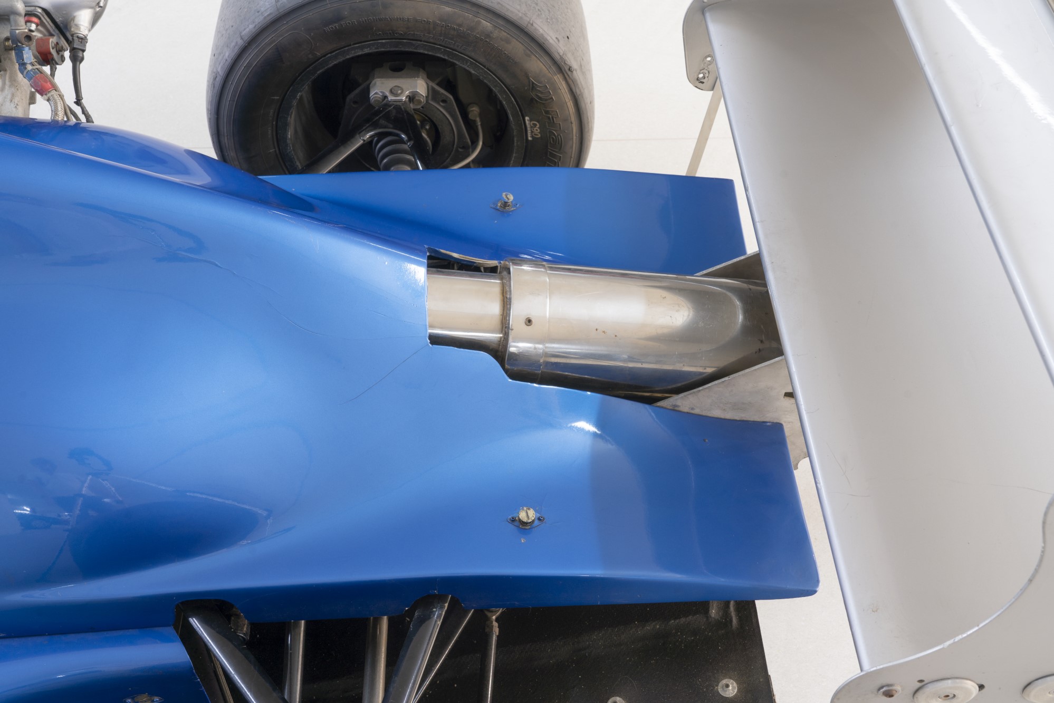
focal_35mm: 40
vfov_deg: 33.4
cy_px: 352
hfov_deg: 48.4
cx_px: 527
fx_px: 1171
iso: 100
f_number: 11
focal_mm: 40
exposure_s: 4
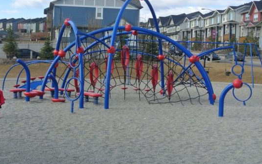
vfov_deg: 19.7
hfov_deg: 30.9
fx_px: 471
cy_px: 86
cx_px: 93
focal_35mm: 66
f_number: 4.5
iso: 100
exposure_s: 1/320
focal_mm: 17.5
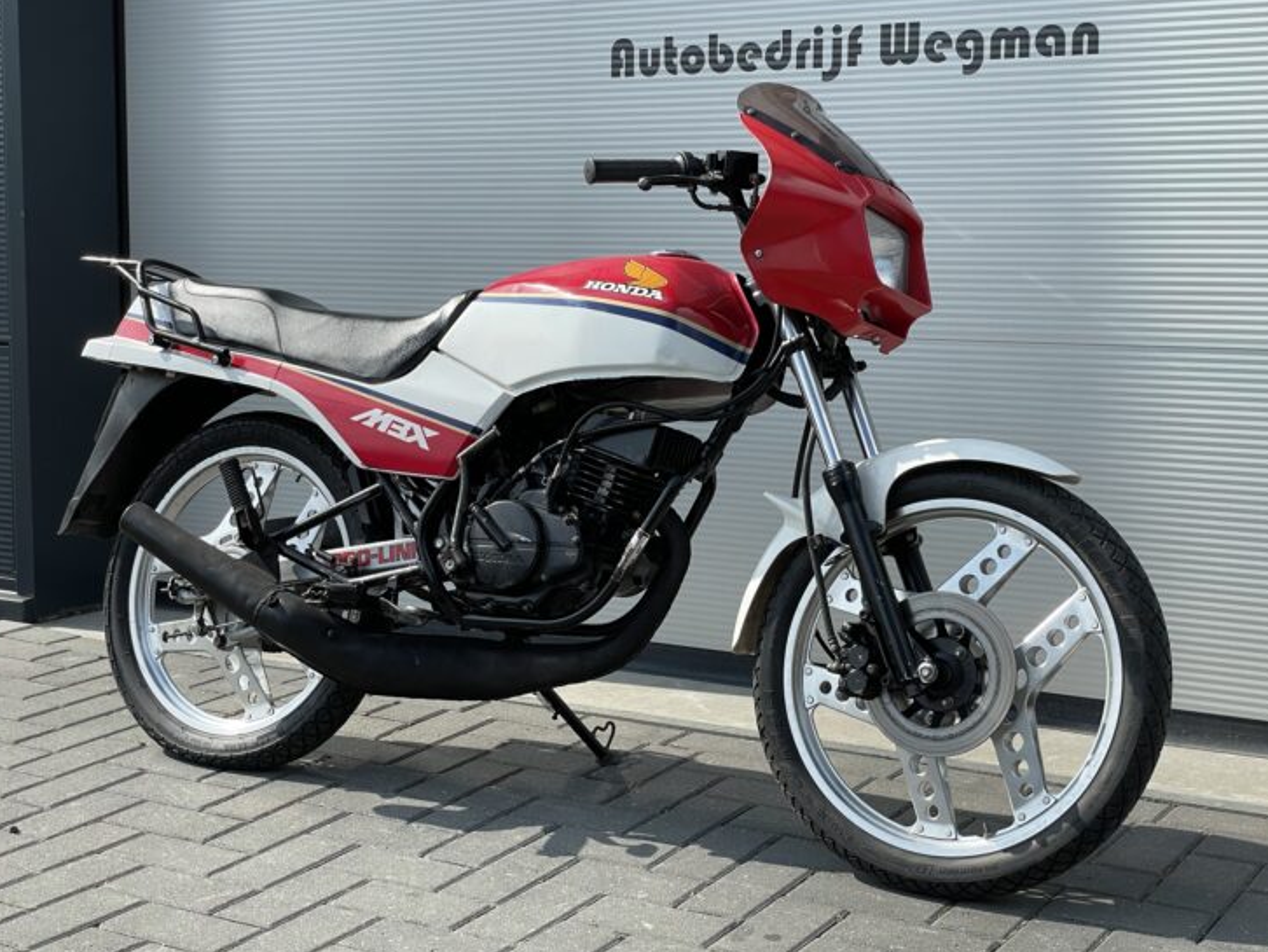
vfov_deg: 26.6
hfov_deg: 34.9
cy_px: 486
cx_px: 651
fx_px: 2015
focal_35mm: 55
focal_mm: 6
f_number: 2
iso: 25
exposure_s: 1/1089
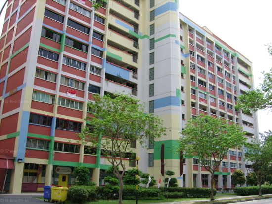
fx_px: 275
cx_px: 136
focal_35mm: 35
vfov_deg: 40.7
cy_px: 102
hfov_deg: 52.6
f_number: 5.8
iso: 50
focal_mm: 5.95
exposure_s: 1/297
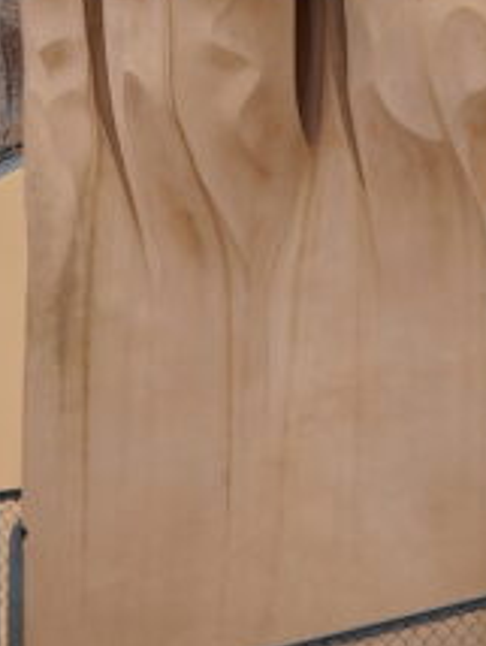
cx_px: 380
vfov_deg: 8.1
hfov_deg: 6.2
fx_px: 4502
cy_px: -142
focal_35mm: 241
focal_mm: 28
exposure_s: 1/320
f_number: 5.6
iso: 100
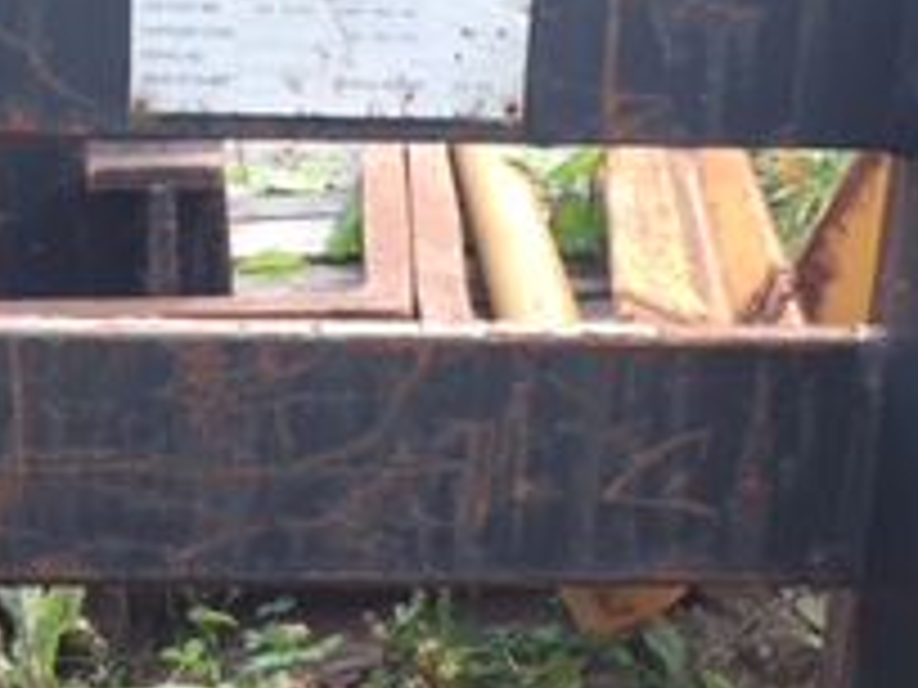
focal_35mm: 91
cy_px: 526
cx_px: 274
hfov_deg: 21.4
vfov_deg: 16.1
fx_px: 2413
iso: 32
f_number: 2.2
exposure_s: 1/120
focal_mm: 4.15
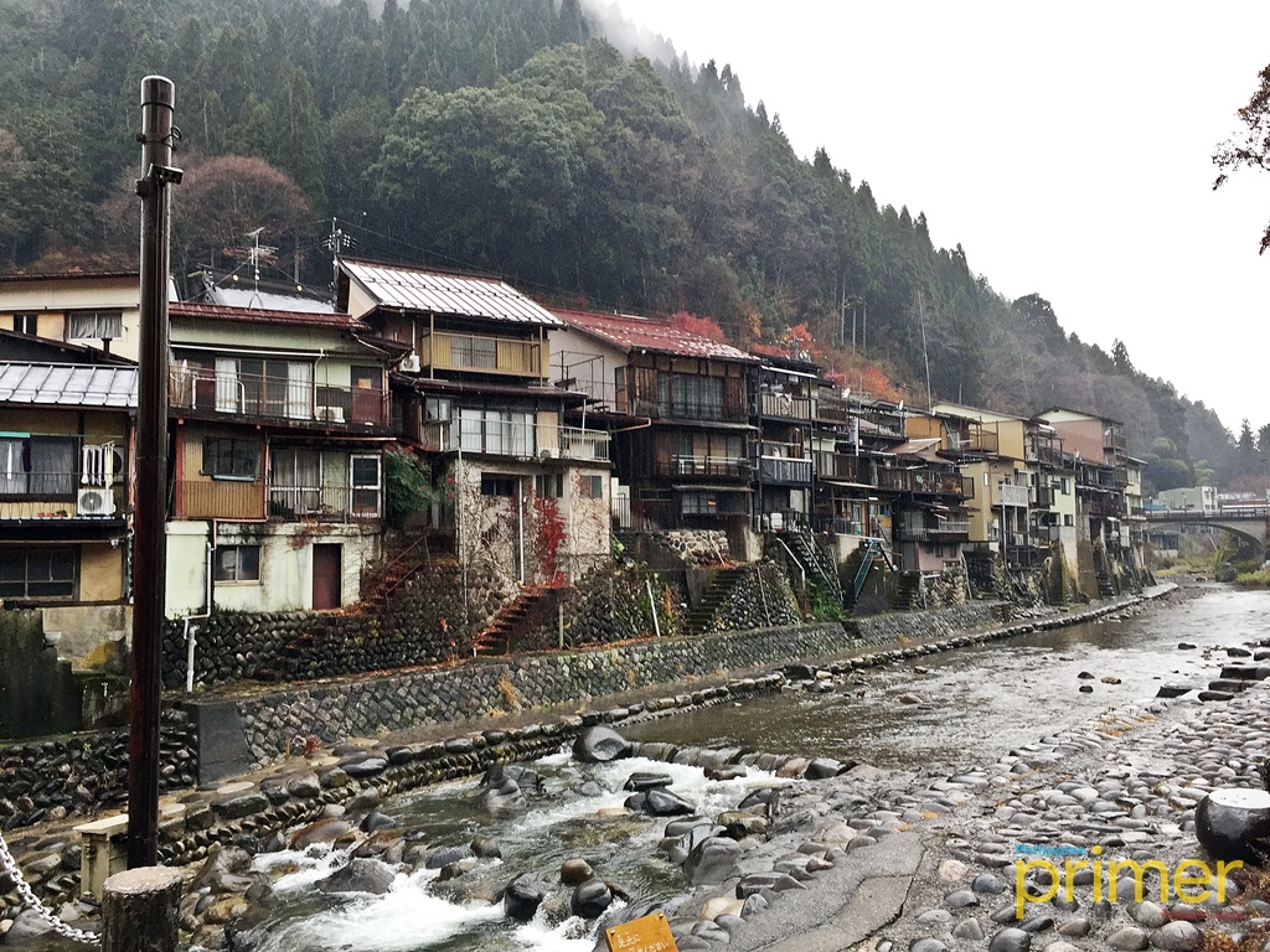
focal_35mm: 29
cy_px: 476
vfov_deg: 48.2
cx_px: 635
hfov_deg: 61.7
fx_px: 1064
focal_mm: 4.15
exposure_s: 1/120
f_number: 2.2
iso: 40
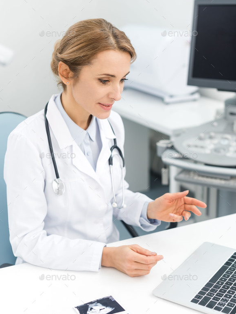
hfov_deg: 26.6
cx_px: 117
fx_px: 500
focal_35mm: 55
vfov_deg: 34.9
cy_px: 152
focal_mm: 50
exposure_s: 1/200
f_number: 2.8
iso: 160
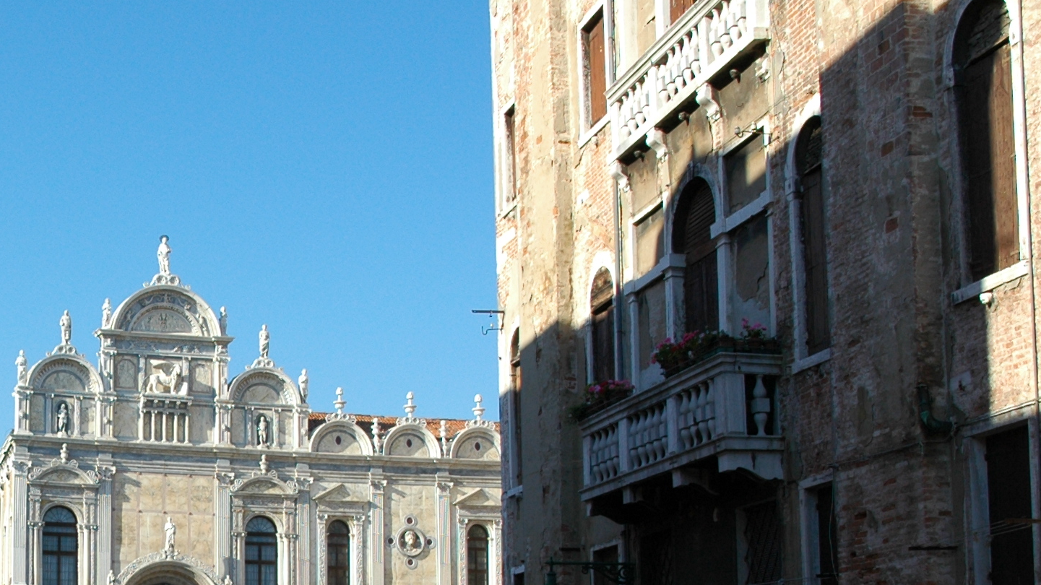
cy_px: 602
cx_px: 39
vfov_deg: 19.7
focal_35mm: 59
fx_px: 1628
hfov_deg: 33.0
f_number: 8
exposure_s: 1/250
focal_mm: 18
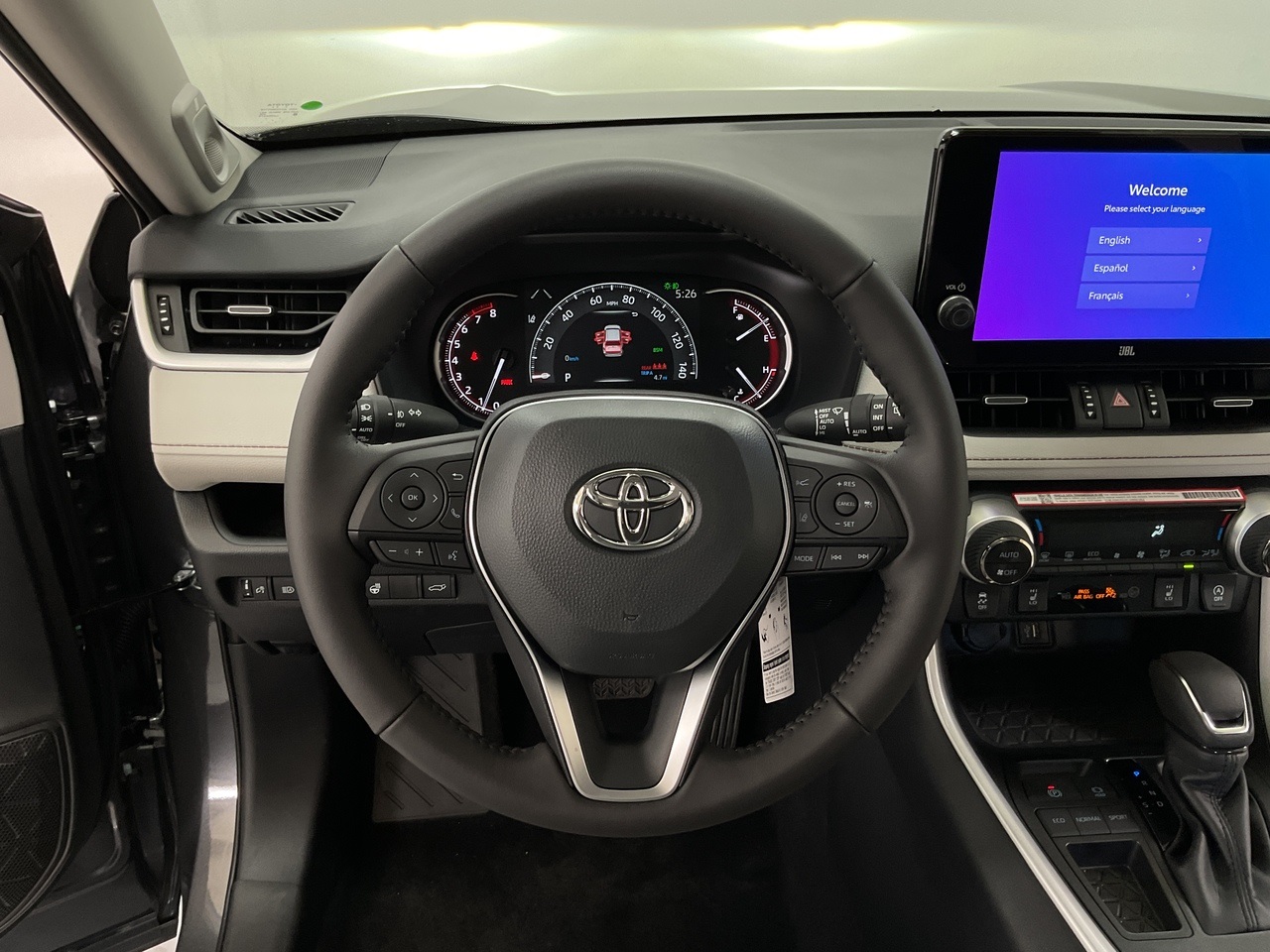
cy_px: 476
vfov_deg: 48.2
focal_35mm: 29
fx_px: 1064
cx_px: 635
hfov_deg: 61.7
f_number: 1.8
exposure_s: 1/60
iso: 64
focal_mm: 3
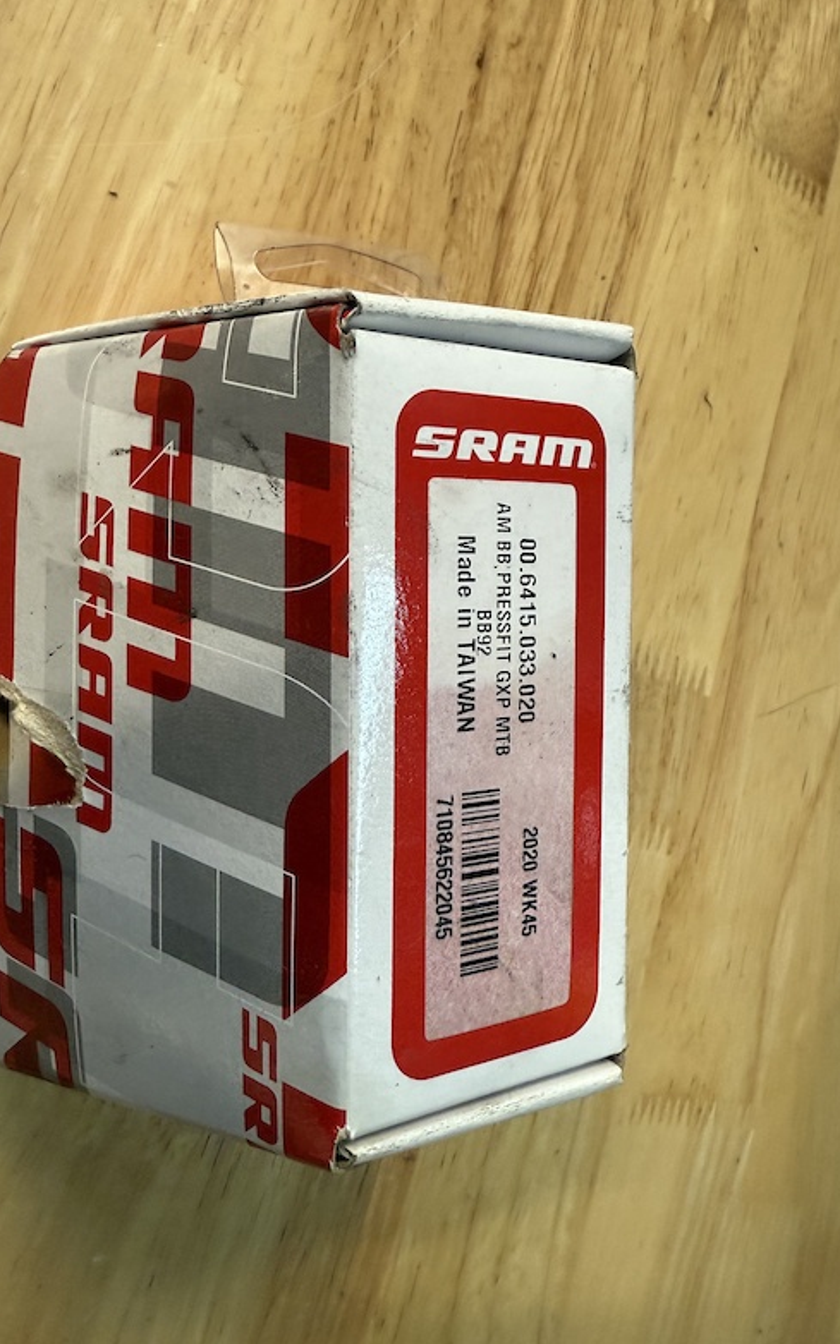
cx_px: 350
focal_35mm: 26
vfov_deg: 70.4
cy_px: 685
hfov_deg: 47.4
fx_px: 953
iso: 250
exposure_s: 1/60
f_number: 2.2
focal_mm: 2.22
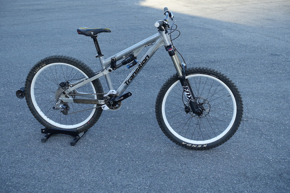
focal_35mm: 70
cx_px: 145
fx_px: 564
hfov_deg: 28.8
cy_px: 96
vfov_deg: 19.4
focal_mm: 25.7
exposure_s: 1/125
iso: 125
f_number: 4
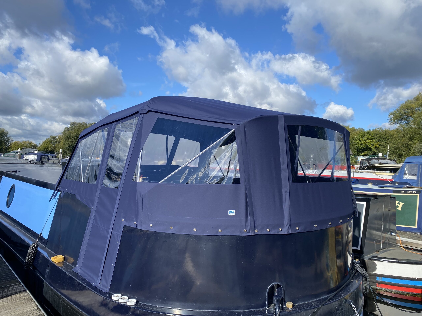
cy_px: 158
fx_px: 317
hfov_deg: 67.3
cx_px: 211
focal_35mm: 26
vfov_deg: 53.1
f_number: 1.8
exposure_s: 1/2463
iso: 32
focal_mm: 4.25
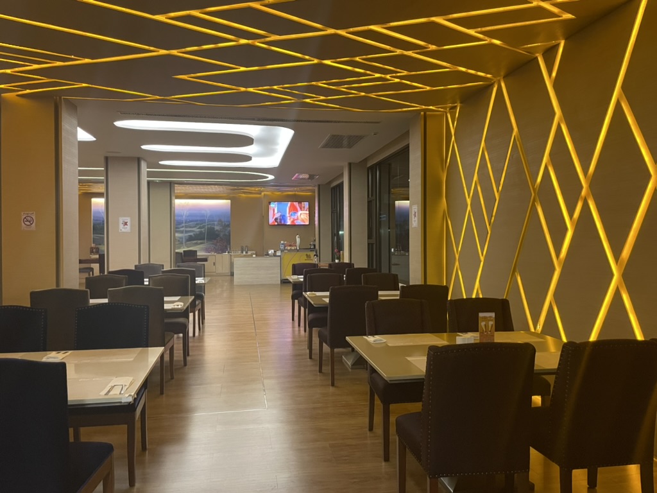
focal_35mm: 26
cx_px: 328
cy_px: 246
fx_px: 493
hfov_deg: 67.3
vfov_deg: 53.1
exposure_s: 1/33
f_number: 1.6
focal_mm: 4.2
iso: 400
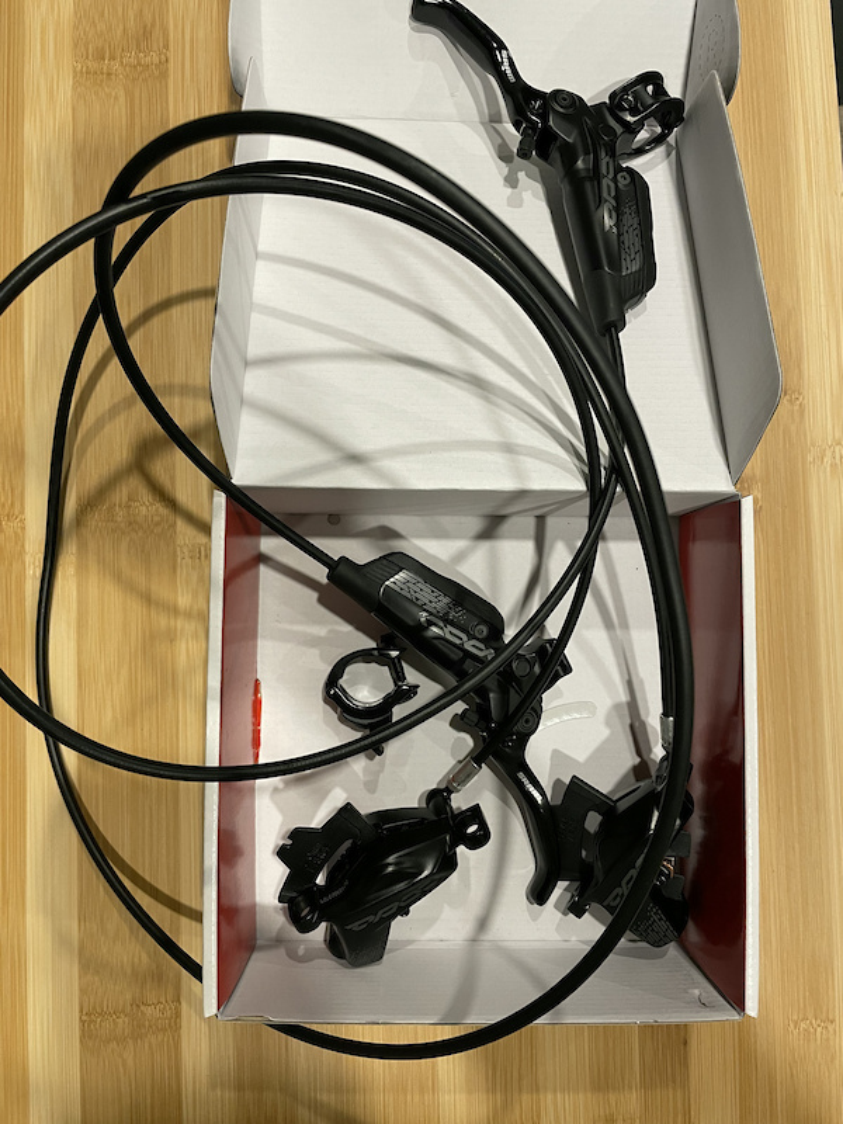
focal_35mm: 26
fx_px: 844
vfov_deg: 67.3
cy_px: 562
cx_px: 422
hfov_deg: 53.1
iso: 200
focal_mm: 4.2
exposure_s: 1/60
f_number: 1.6
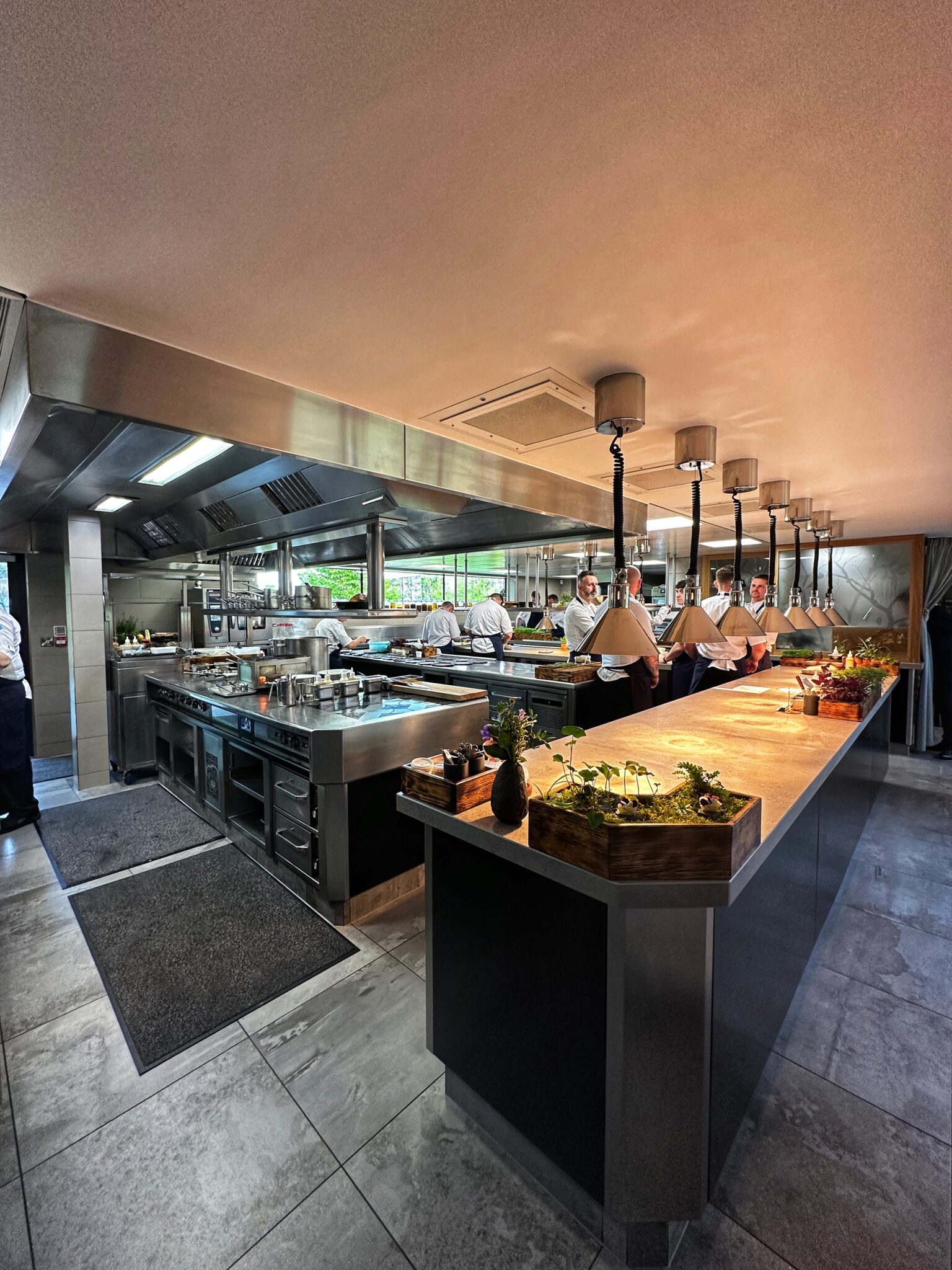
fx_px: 513
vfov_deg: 102.1
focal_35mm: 14
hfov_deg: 85.7
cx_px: 476
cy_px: 635
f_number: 2.2
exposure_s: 1/100
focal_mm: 2.22
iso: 200
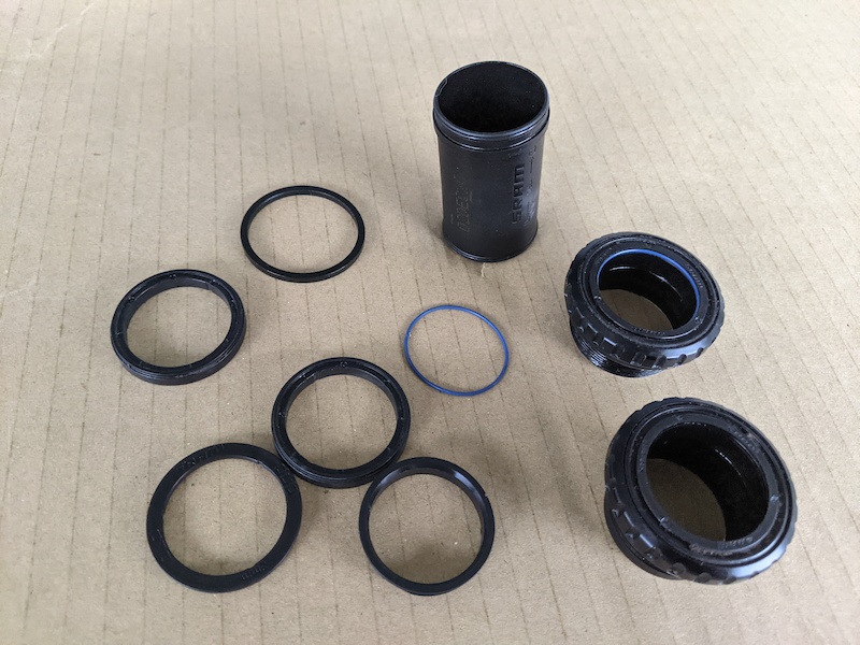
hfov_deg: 65.3
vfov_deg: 51.4
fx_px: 671
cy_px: 322
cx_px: 430
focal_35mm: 27
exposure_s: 1/29.3
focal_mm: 4.44
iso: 552
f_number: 1.8
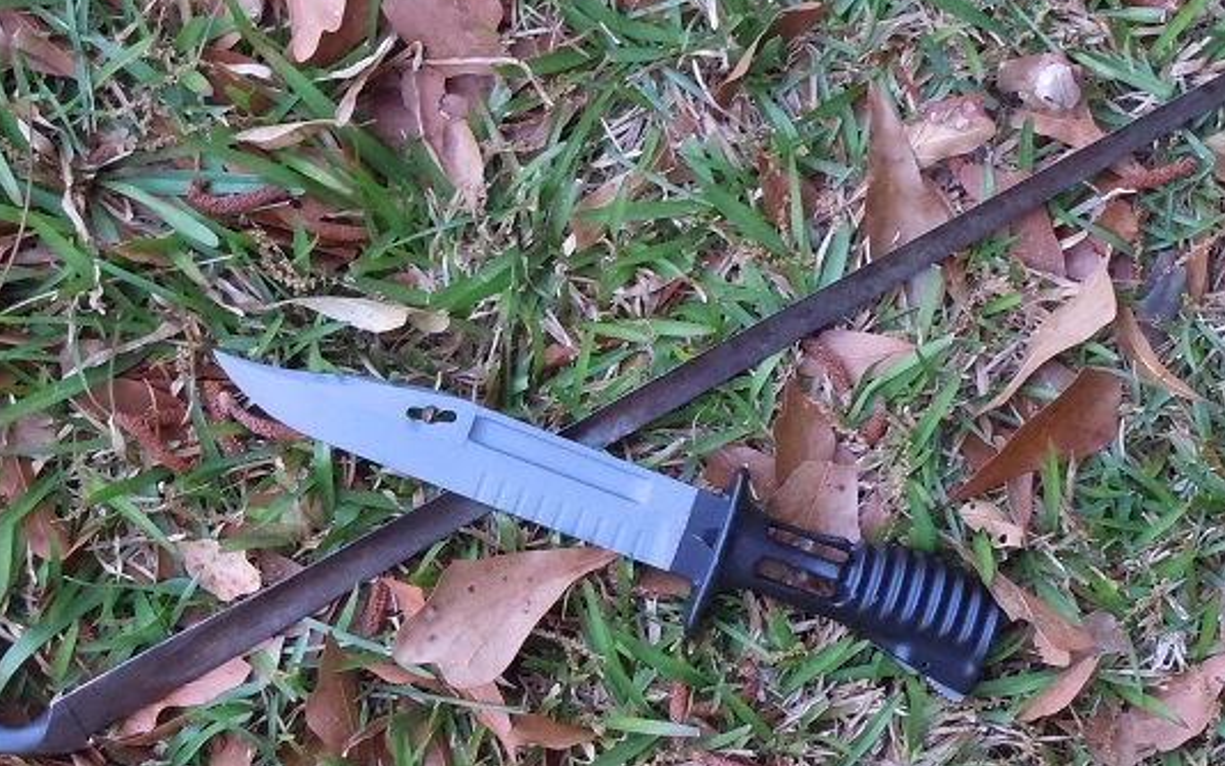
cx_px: 617
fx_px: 3339
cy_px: 505
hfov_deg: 20.8
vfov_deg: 13.1
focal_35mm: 100
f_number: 5
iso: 800
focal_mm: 11.2
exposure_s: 1/15
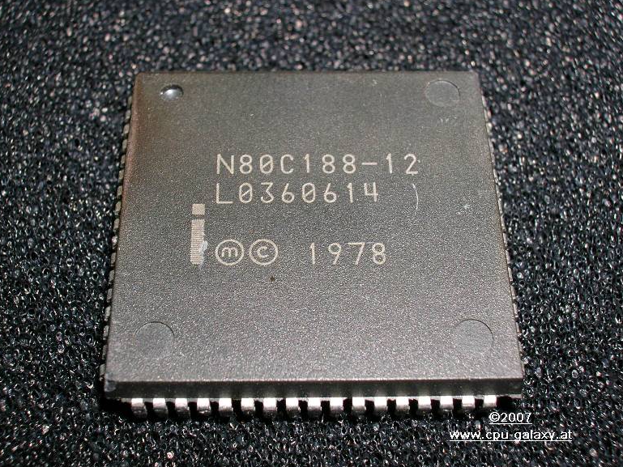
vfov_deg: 28.0
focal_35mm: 52
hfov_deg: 36.8
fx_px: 936
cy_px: 240
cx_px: 301
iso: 50
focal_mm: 8.4
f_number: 5.6
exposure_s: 1/60.1
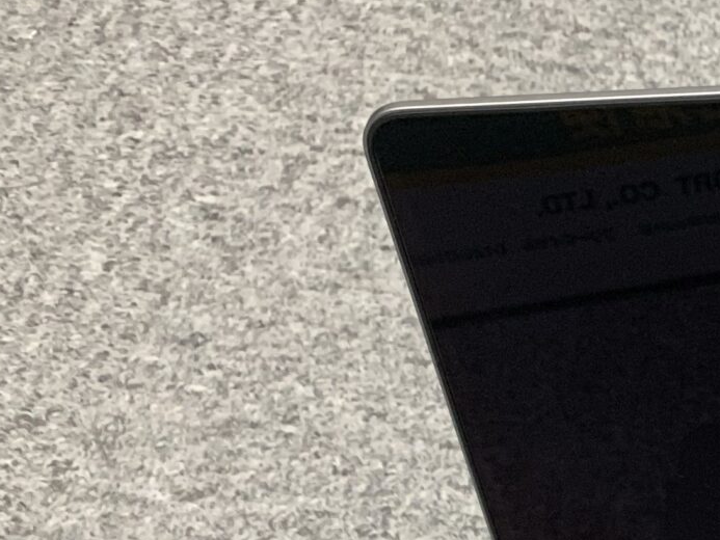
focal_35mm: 96
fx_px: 1997
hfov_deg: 17.9
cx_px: 1122
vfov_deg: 14.3
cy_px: 826
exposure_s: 1/60
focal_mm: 4.25
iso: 125
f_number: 1.8
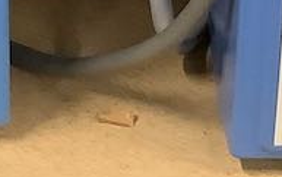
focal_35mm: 218
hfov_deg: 9.6
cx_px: 15
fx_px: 1677
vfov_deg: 6.0
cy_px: -59
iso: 320
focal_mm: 3.3
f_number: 2.4
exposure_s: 1/50
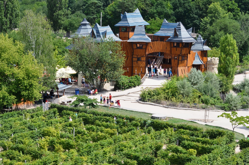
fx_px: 569
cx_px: 124
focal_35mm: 82
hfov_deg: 24.7
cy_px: 82
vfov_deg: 16.5
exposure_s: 1/250
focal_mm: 55
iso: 110
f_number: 8
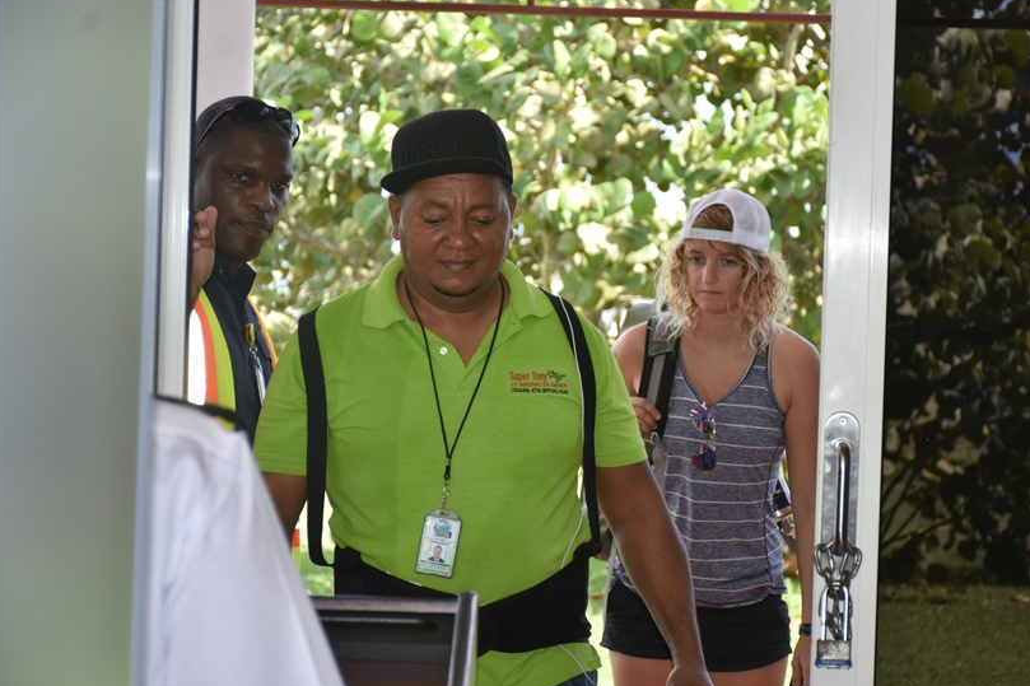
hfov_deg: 17.1
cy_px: 333
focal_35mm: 120
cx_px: 541
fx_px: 3419
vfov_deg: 11.5
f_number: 5
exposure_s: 1/250
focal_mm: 75
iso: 160
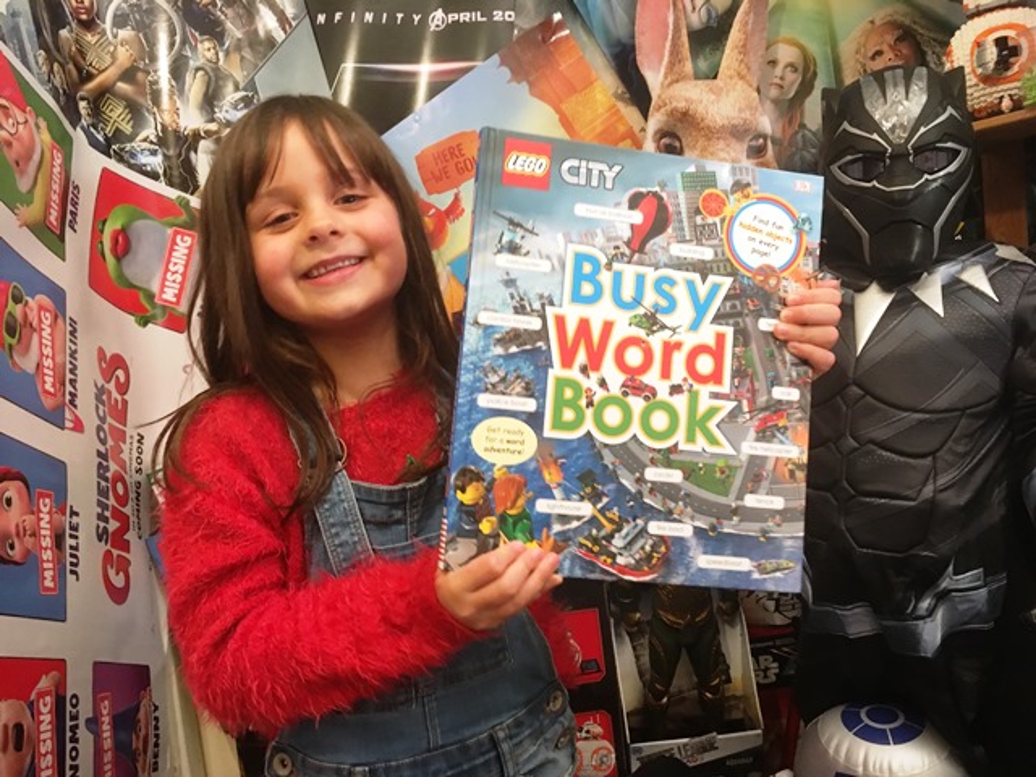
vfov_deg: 48.2
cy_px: 388
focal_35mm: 29
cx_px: 518
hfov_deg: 61.7
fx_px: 868
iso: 200
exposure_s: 1/20
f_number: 2.2
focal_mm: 4.15
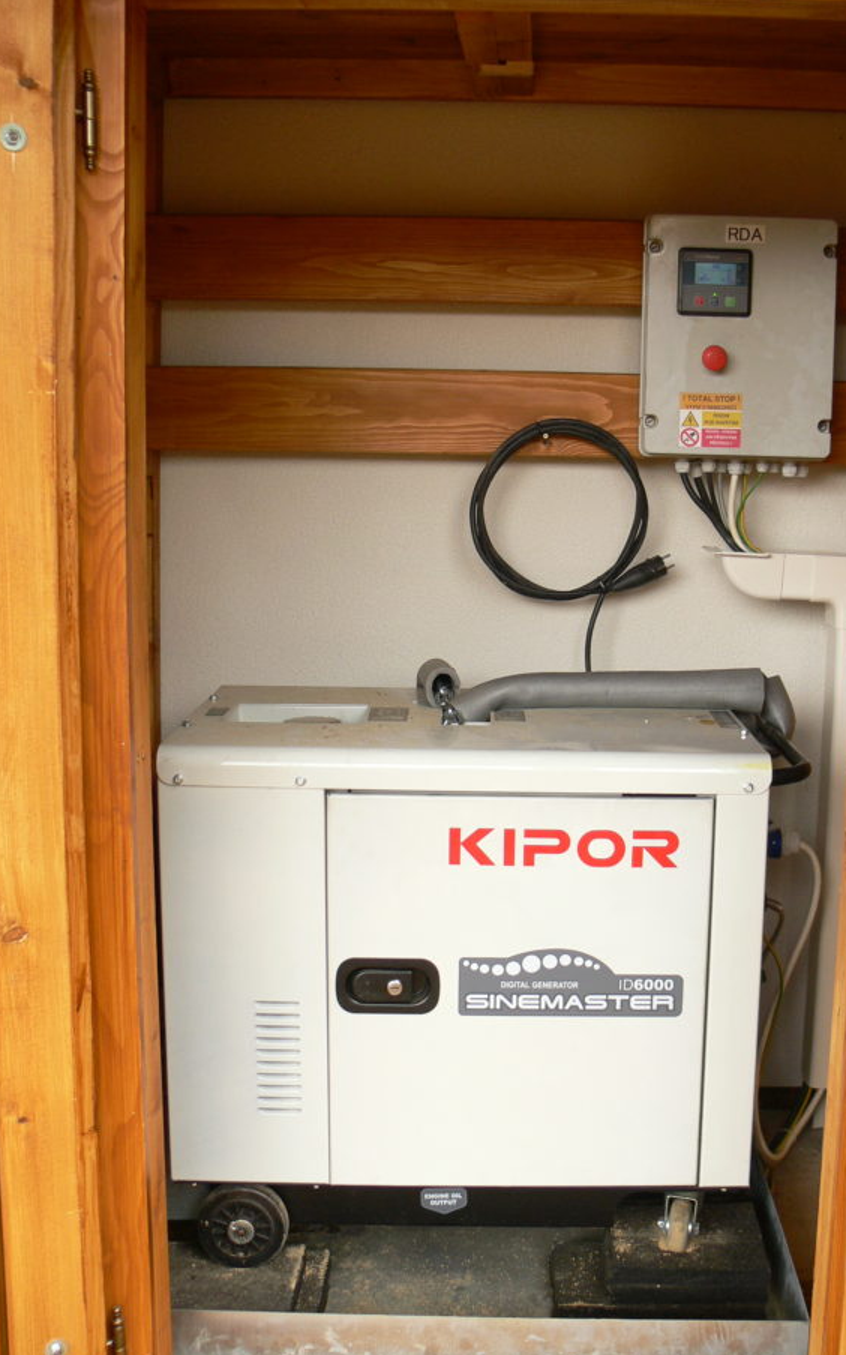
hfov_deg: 31.8
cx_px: 540
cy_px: 665
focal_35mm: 40
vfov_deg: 49.3
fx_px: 1476
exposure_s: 1/125
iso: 100
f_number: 2.8
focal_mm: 7.4
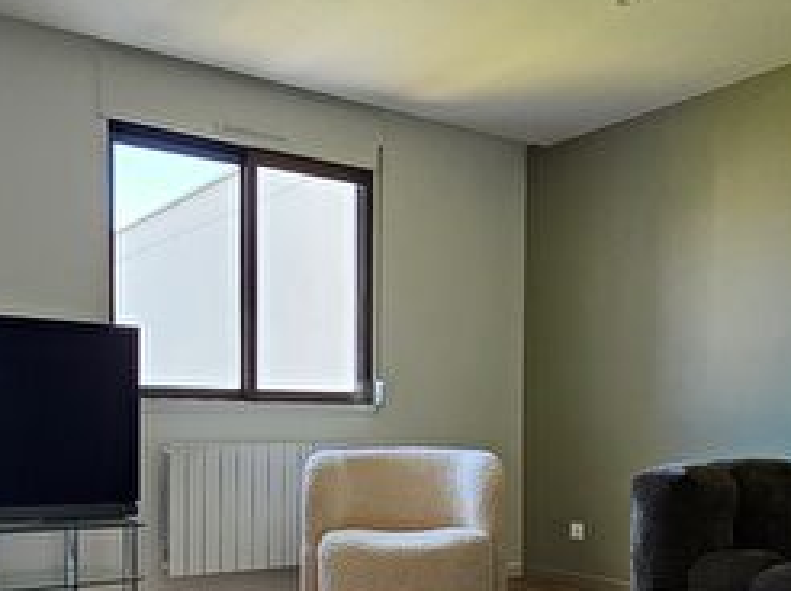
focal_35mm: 37
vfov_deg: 37.4
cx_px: 367
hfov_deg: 50.1
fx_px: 845
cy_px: 461
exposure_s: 1/50
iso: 64
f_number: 2.2
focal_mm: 2.2
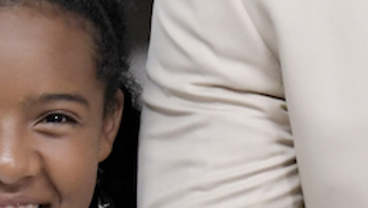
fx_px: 3446
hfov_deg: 6.1
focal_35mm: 353
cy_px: 219
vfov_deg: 3.4
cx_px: 293
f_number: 5.6
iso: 2500
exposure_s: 1/160
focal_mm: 44
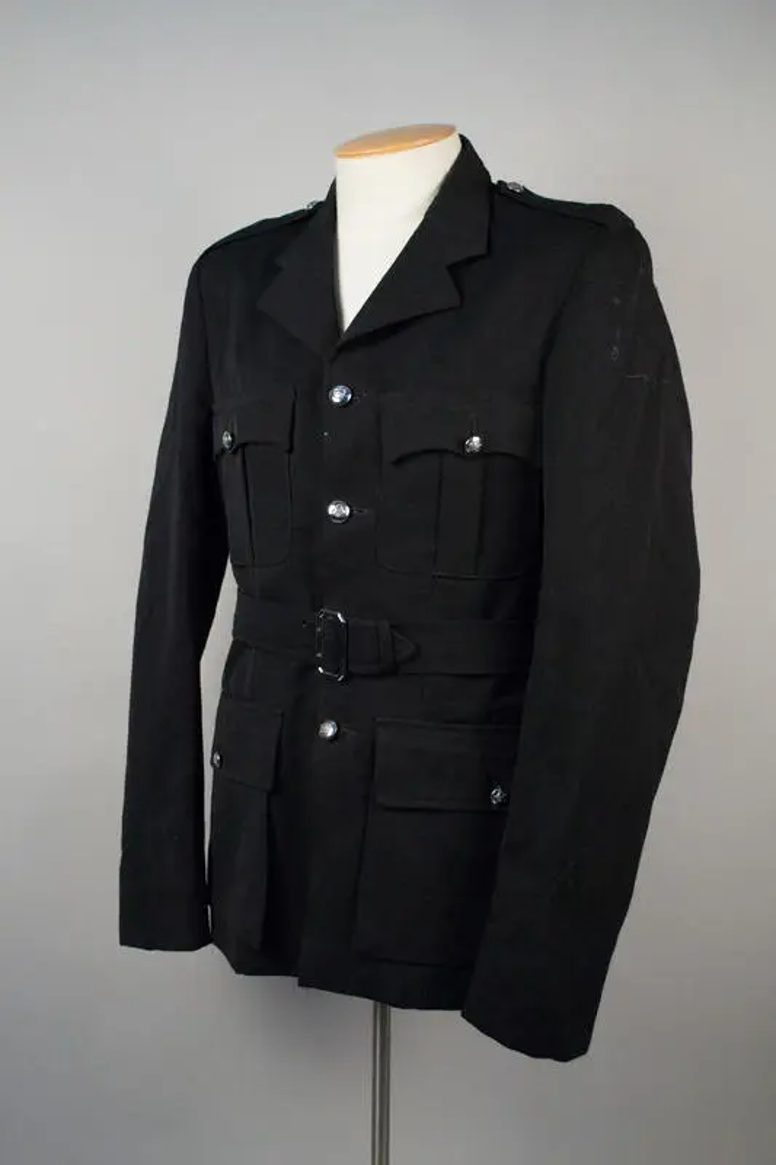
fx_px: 1407
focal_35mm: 44
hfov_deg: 30.8
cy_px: 582
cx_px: 388
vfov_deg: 45.0
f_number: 4.5
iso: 3200
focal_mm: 29
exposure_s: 1/20
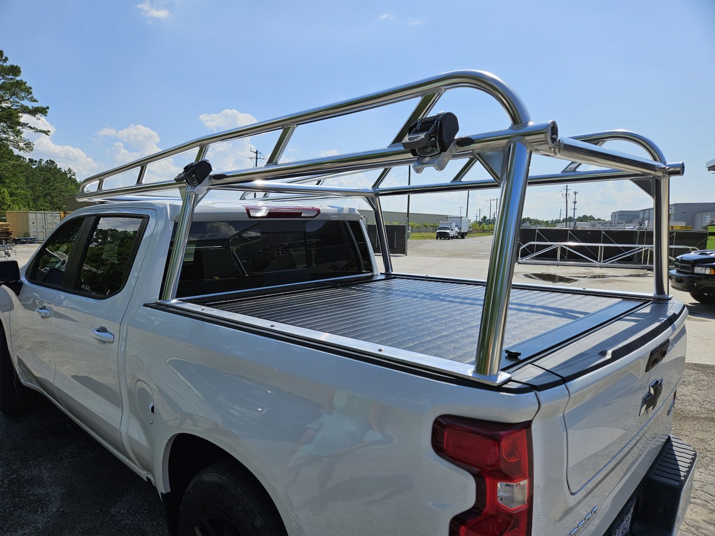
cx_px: 358
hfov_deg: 73.9
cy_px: 268
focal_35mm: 23
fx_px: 475
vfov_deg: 58.9
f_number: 1.8
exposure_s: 1/3084
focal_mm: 5.4
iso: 25
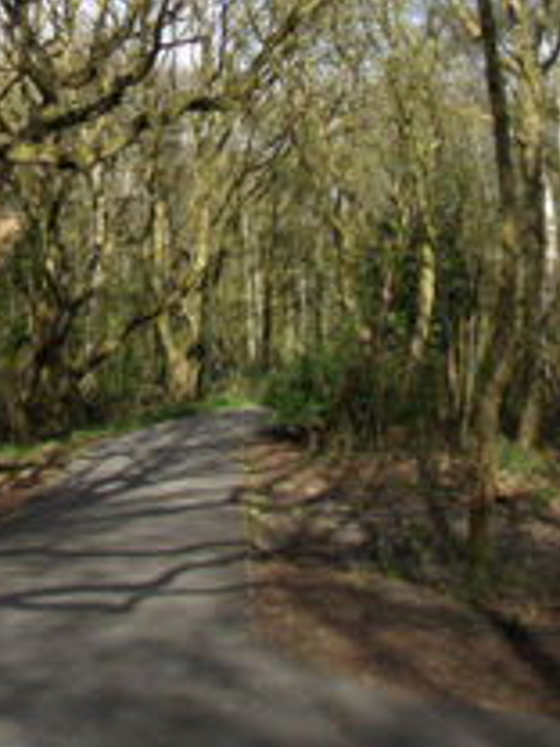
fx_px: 1531
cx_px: 106
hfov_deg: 20.5
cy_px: 122
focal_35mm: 71
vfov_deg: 26.7
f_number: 3.5
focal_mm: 6.7
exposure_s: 1/200
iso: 80
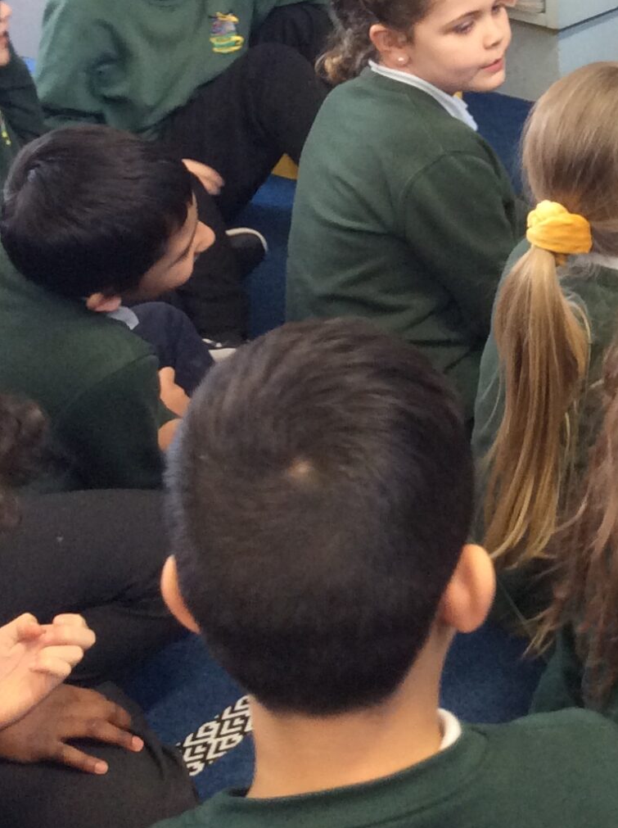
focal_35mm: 81
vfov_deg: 23.7
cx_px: 716
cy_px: 143
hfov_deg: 17.4
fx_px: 1933
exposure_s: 1/25
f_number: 2.4
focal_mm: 3.3
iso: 80
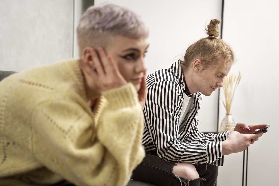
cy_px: 93
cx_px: 140
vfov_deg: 27.0
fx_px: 387
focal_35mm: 50
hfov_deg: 39.6
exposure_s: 1/200
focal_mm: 50
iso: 1600
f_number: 2.8
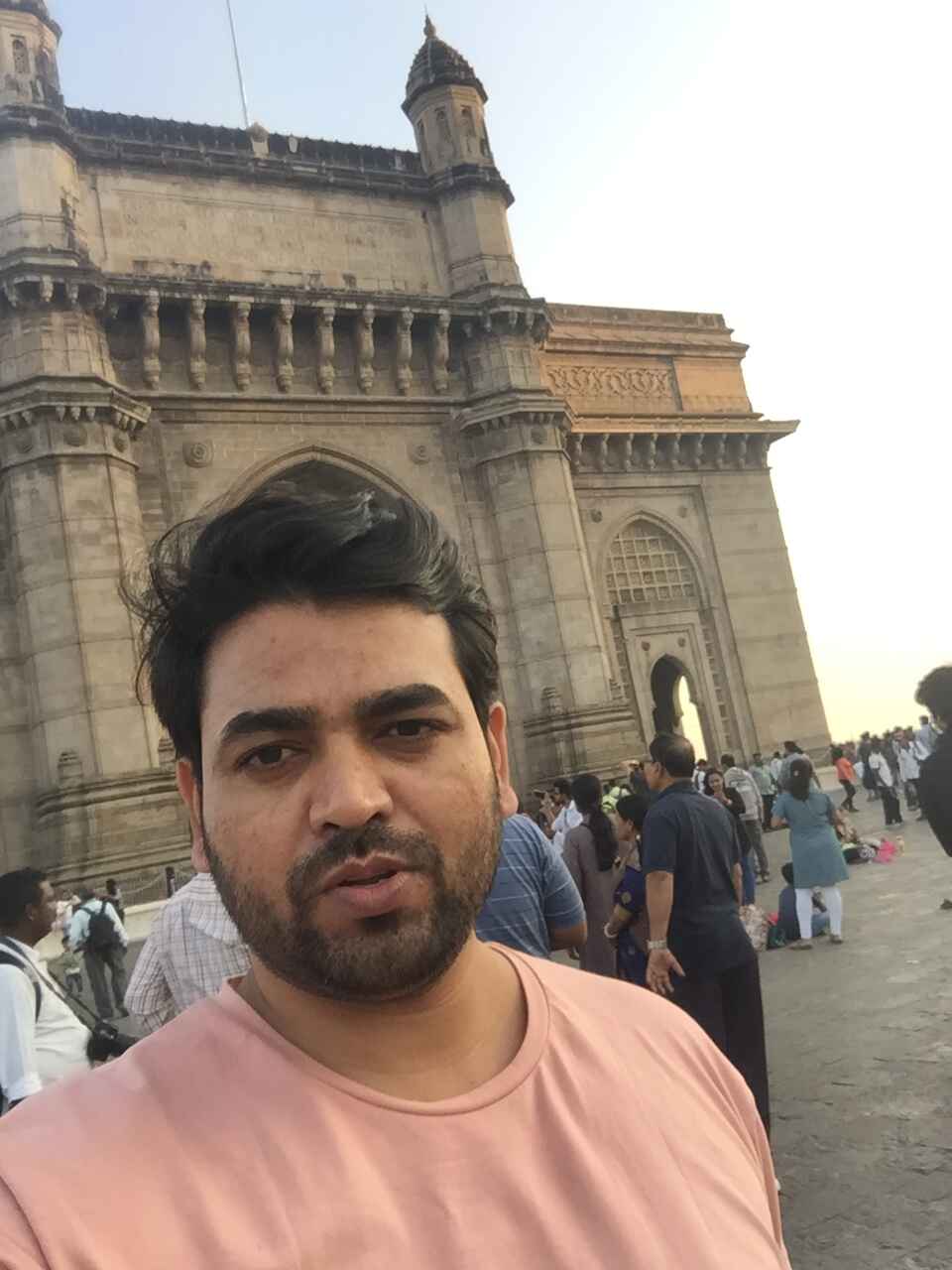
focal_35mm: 31
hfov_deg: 45.4
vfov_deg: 58.4
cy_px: 635
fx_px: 1137
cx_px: 476
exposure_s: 1/111
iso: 32
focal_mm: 2.65
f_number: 2.2
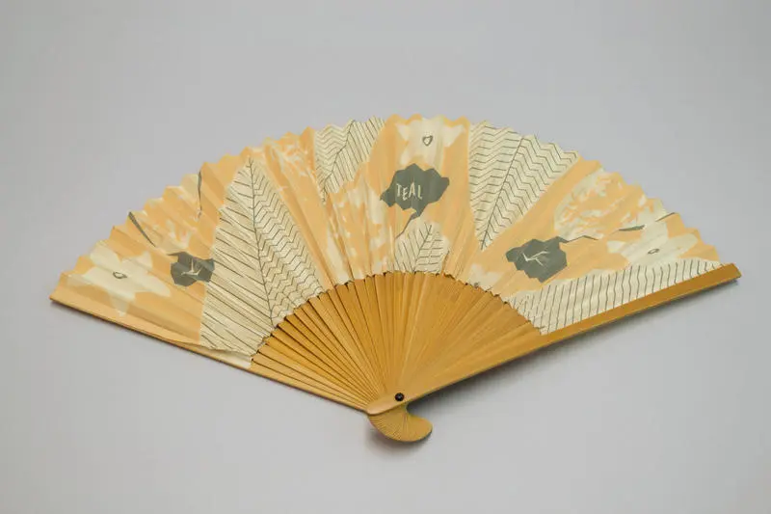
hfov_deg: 38.9
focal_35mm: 51
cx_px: 386
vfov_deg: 26.5
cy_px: 257
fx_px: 1092
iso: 400
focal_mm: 34
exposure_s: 1/50
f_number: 5.6
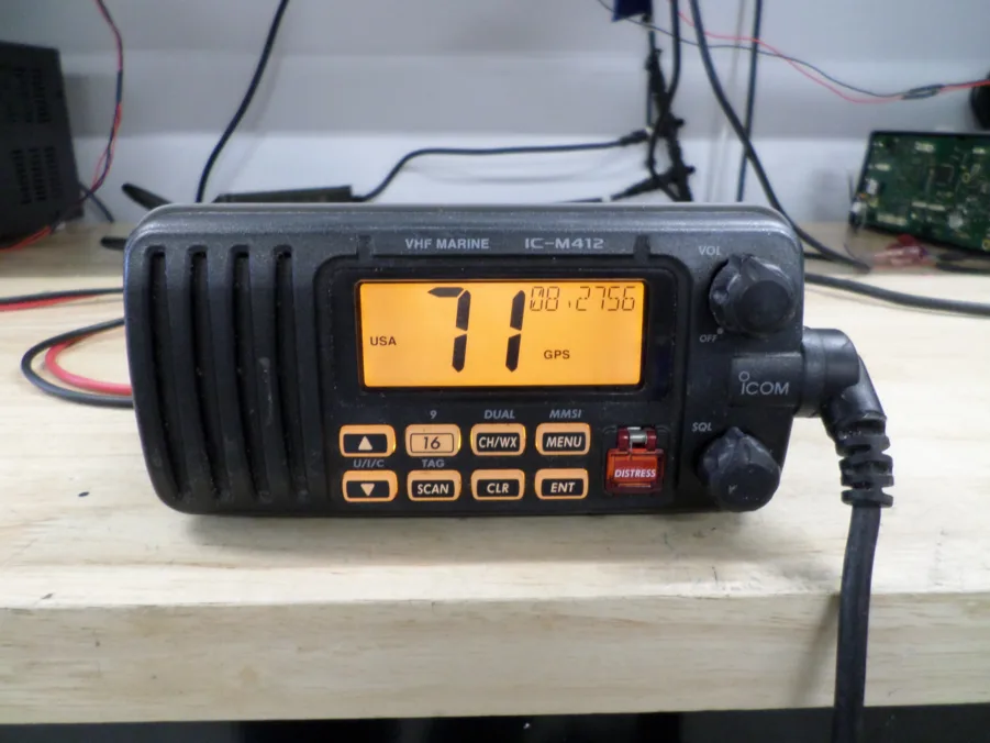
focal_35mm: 25
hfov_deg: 69.4
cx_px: 495
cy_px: 372
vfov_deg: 54.9
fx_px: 715
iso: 240
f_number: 2.5
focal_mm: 4.5
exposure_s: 1/30
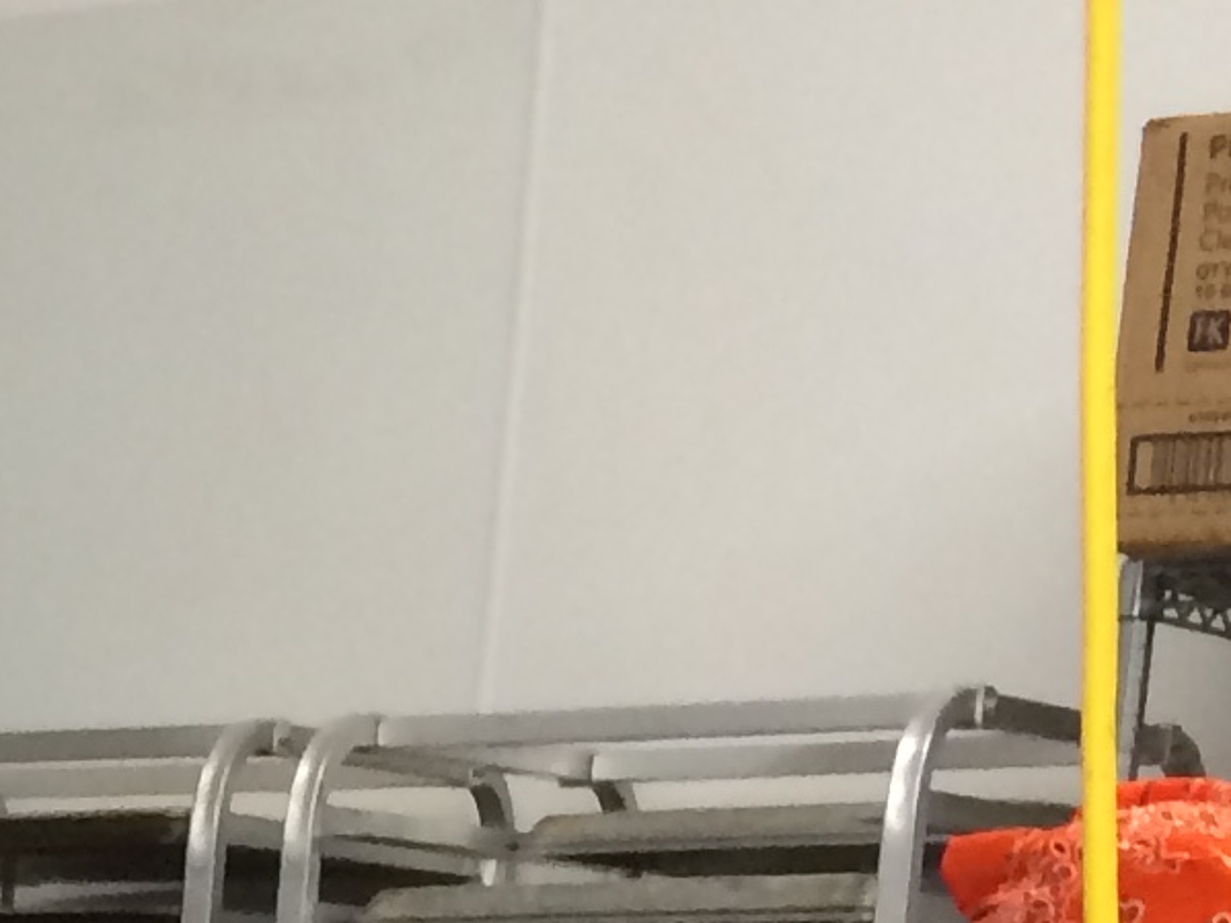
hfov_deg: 11.3
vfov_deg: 8.3
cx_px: -1247
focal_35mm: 158
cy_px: 2502
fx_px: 5618
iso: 100
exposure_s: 1/30
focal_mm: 4.15
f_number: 2.2
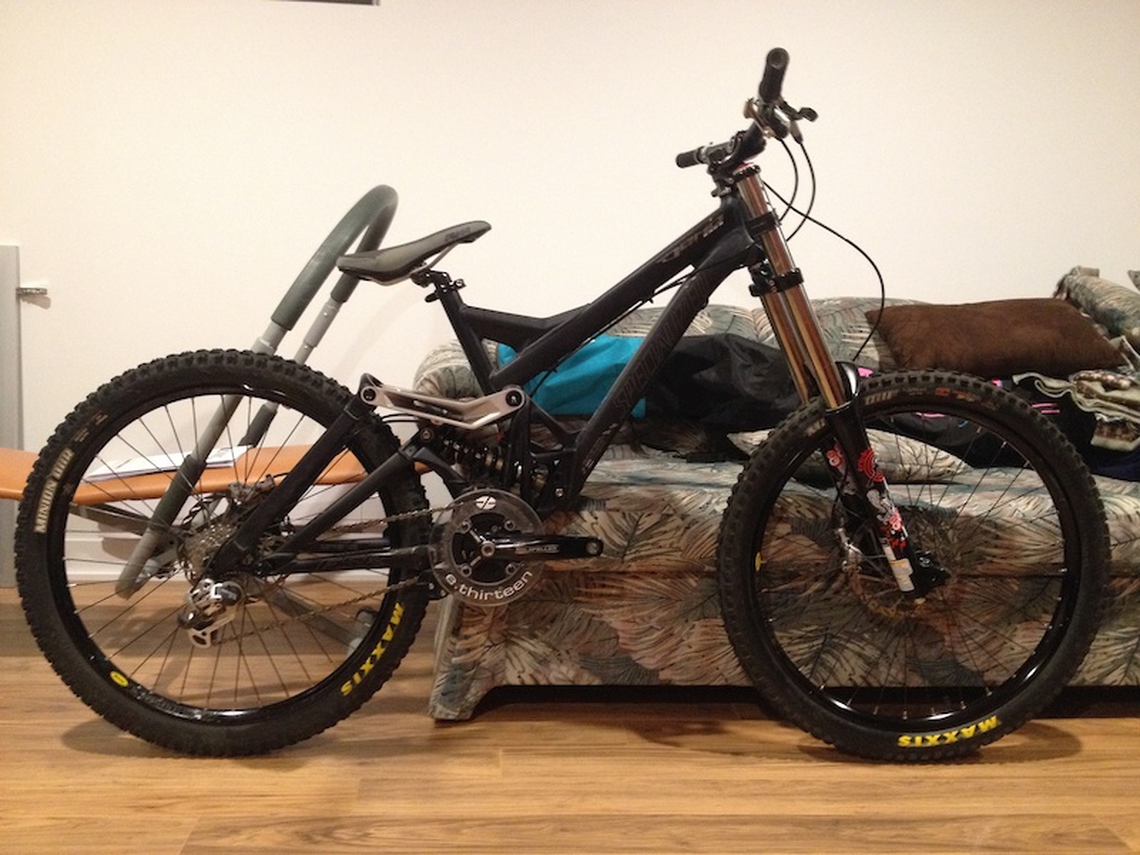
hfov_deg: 52.6
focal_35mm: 35
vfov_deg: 40.7
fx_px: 1153
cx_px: 570
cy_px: 428
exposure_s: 1/20
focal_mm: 4.28
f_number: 2.4
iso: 400
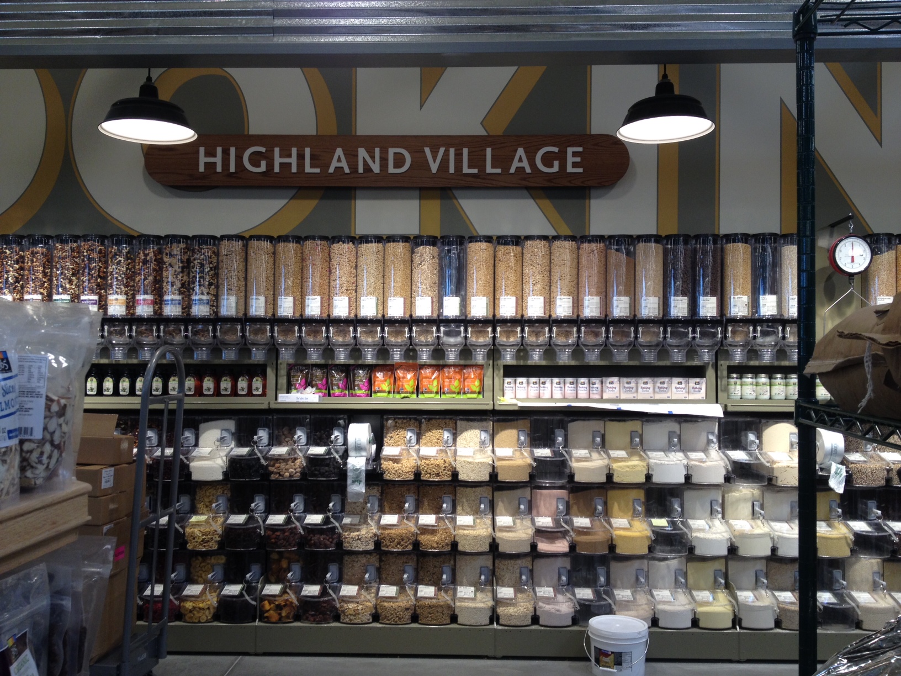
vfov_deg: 40.7
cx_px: 450
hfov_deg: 52.6
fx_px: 911
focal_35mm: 35
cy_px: 338
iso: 64
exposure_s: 1/60
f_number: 2.4
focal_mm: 4.28
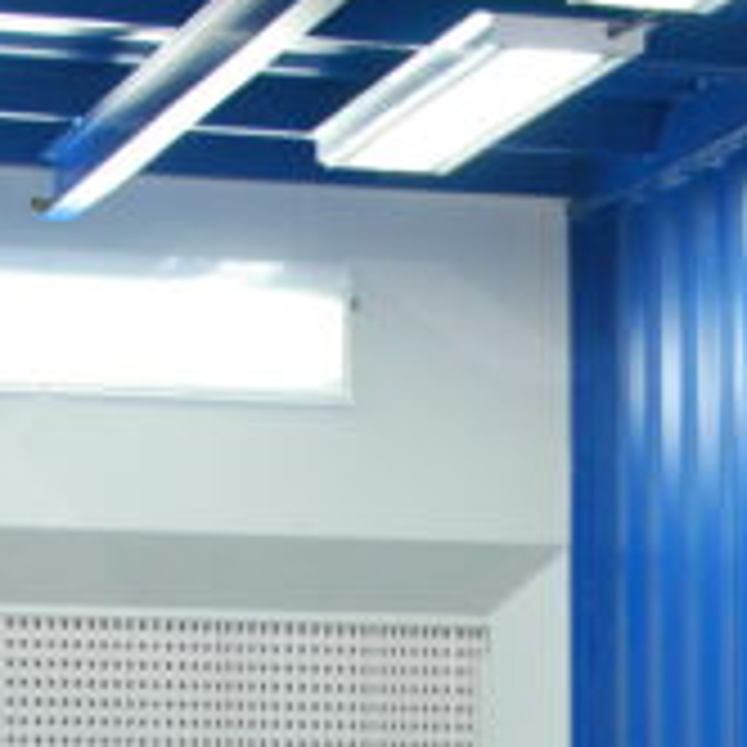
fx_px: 4321
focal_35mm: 177
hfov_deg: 9.8
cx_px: 752
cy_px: 981
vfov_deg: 9.7
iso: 560
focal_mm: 30
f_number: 4.2
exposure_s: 1/60
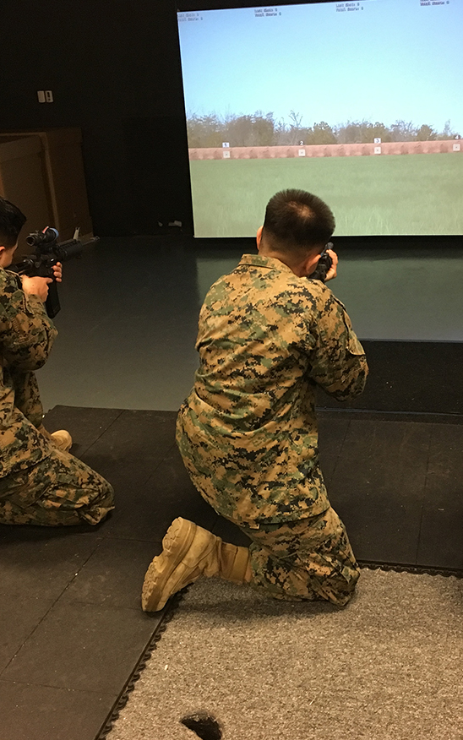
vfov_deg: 47.2
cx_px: 270
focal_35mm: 42
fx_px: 847
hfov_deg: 30.5
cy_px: 378
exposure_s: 1/30
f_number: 2.2
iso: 200
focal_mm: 4.15
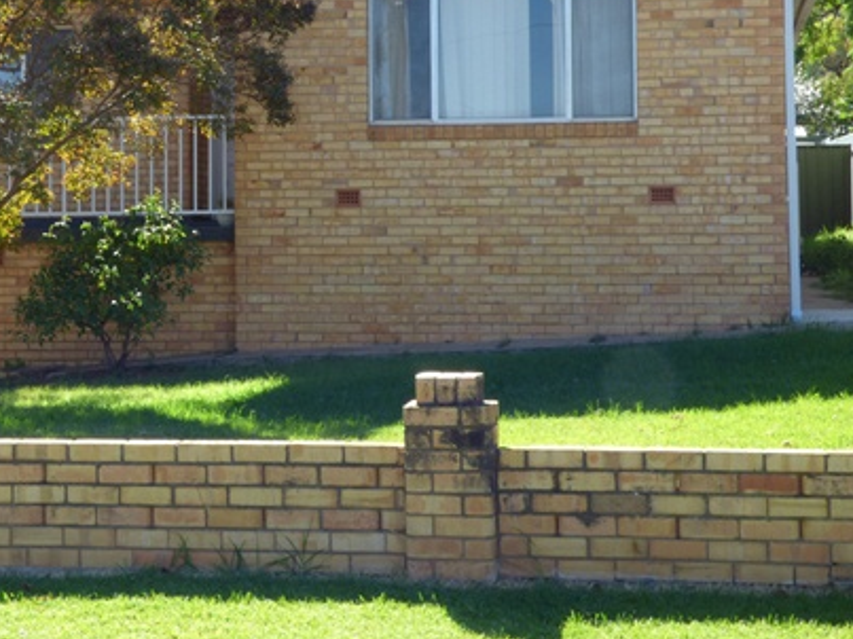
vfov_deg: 18.1
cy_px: 140
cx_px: 298
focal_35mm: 81
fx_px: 1995
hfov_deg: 24.0
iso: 100
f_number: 7.1
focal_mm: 9.1
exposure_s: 1/80
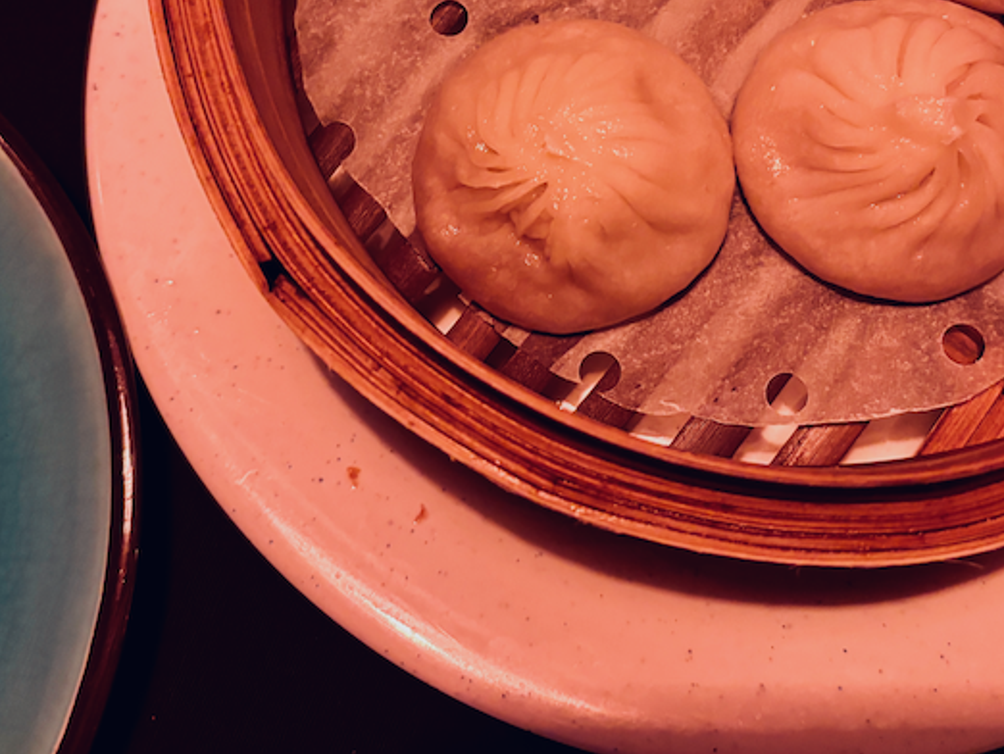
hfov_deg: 43.7
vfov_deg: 32.6
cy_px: 138
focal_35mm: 43
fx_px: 1248
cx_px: 577
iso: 500
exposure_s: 1/30
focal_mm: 5.96
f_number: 1.6
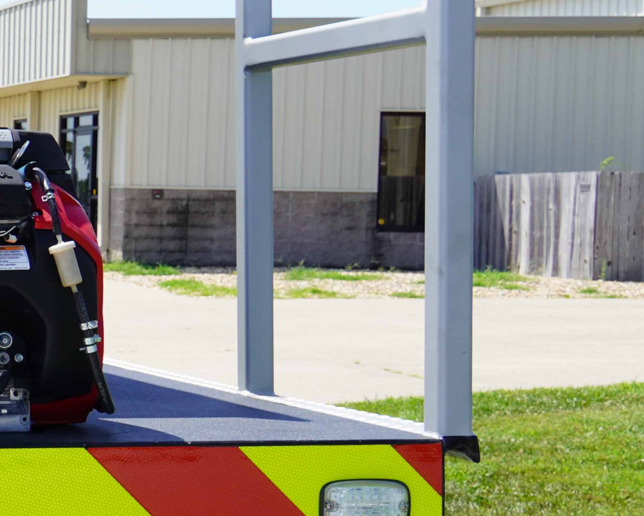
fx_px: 2078
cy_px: 288
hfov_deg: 15.5
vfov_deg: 14.1
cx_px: -451
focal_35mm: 109
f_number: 9
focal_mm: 22
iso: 100
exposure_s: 1/125
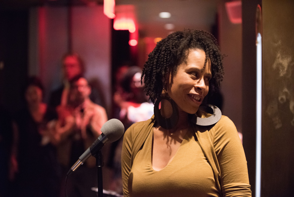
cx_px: 147
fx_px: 572
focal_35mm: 70
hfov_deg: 28.8
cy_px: 98
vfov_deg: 19.5
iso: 10000
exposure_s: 1/50
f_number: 3.2
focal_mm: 70
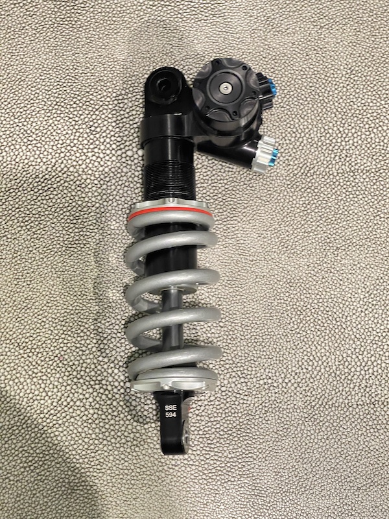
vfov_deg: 30.3
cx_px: 194
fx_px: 959
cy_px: 260
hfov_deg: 22.9
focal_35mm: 64
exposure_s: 1/30
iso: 800
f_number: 2.2
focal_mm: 7.5
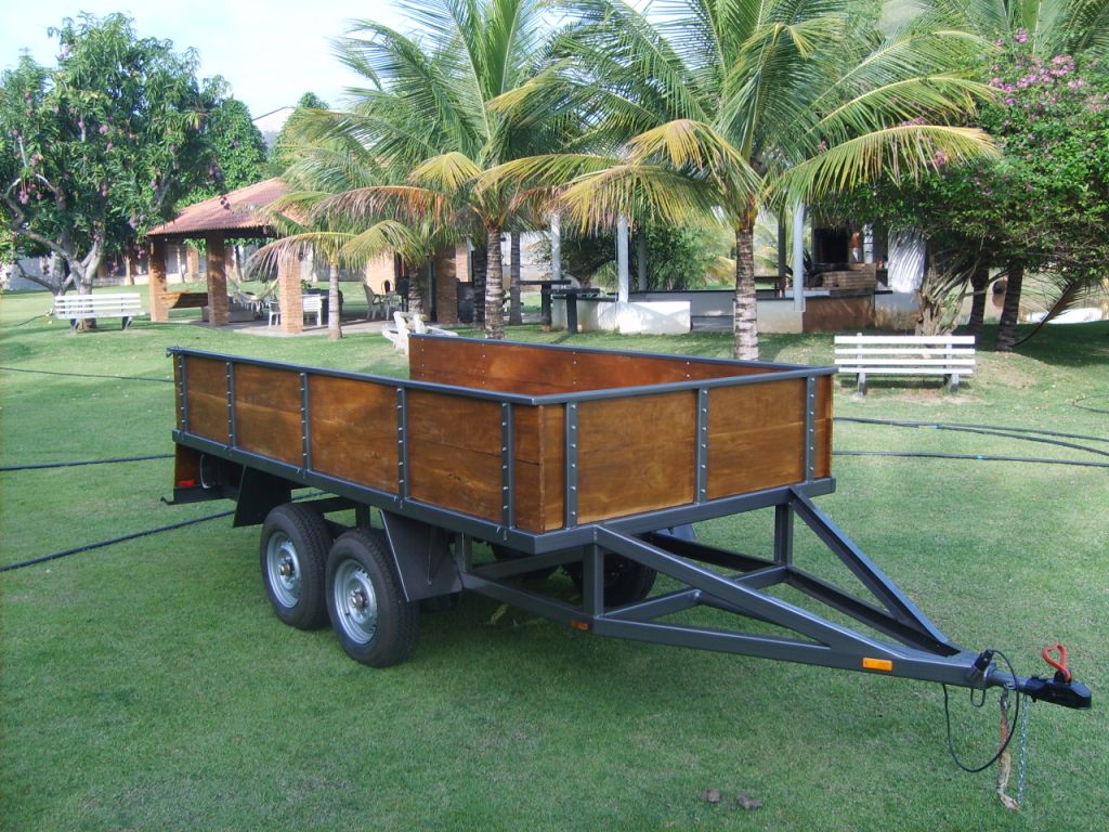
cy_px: 416
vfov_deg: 40.7
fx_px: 1121
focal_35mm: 35
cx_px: 554
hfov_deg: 52.6
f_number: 2.8
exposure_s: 1/250
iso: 50
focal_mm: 5.8
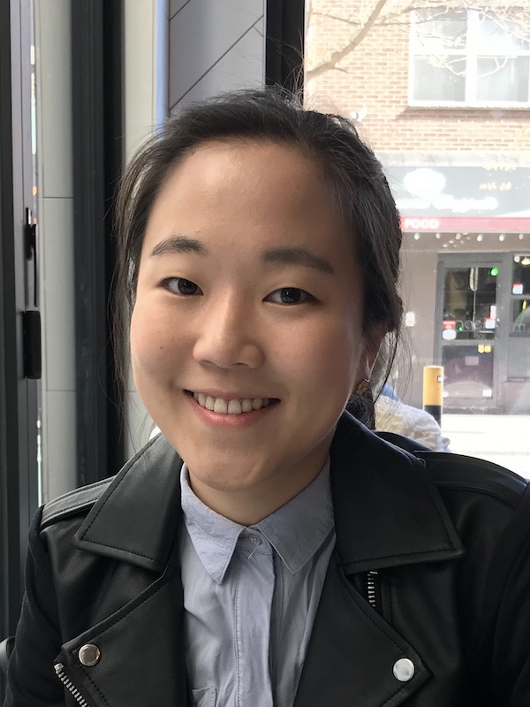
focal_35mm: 28
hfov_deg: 49.7
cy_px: 354
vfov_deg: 63.4
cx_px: 265
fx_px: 572
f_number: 1.8
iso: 25
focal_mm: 3.99
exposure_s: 1/60
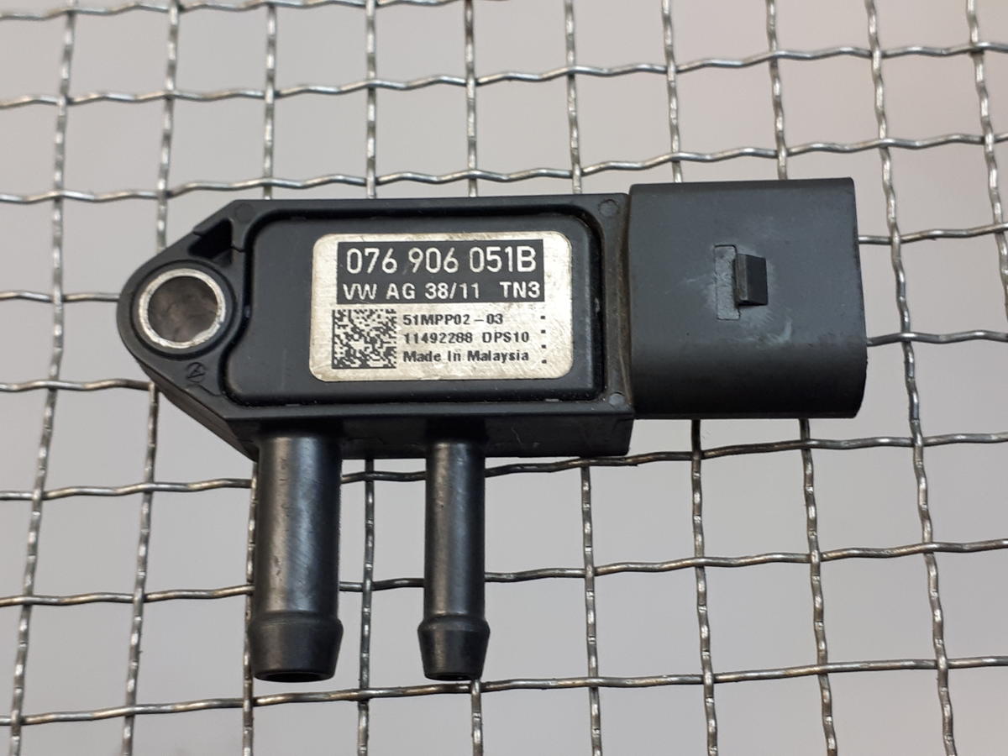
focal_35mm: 27
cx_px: 504
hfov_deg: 65.3
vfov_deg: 51.4
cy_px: 378
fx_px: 786
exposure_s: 1/33
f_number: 1.9
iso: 160
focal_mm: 3.6
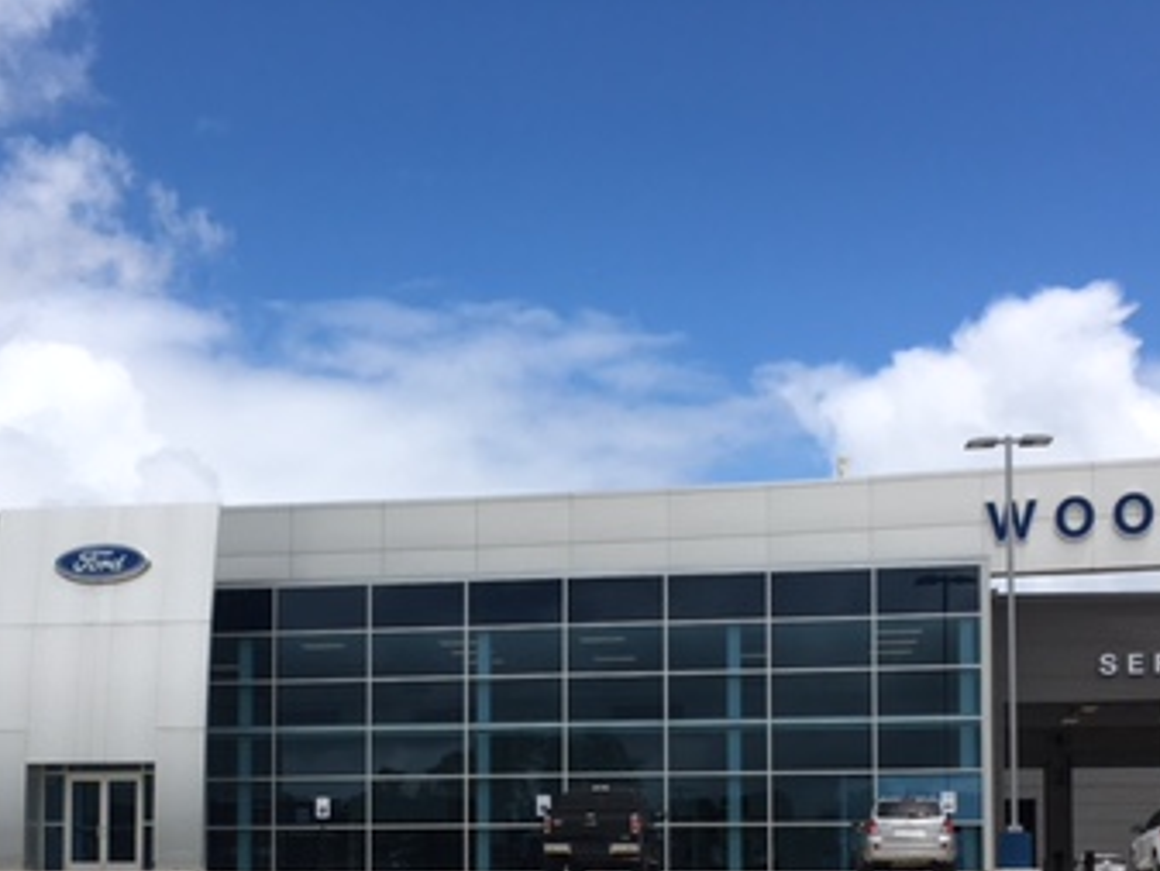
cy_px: 819
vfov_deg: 25.6
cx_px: 437
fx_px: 1844
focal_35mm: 55
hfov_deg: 34.7
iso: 25
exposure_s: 1/2849
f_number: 2.2
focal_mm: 4.15
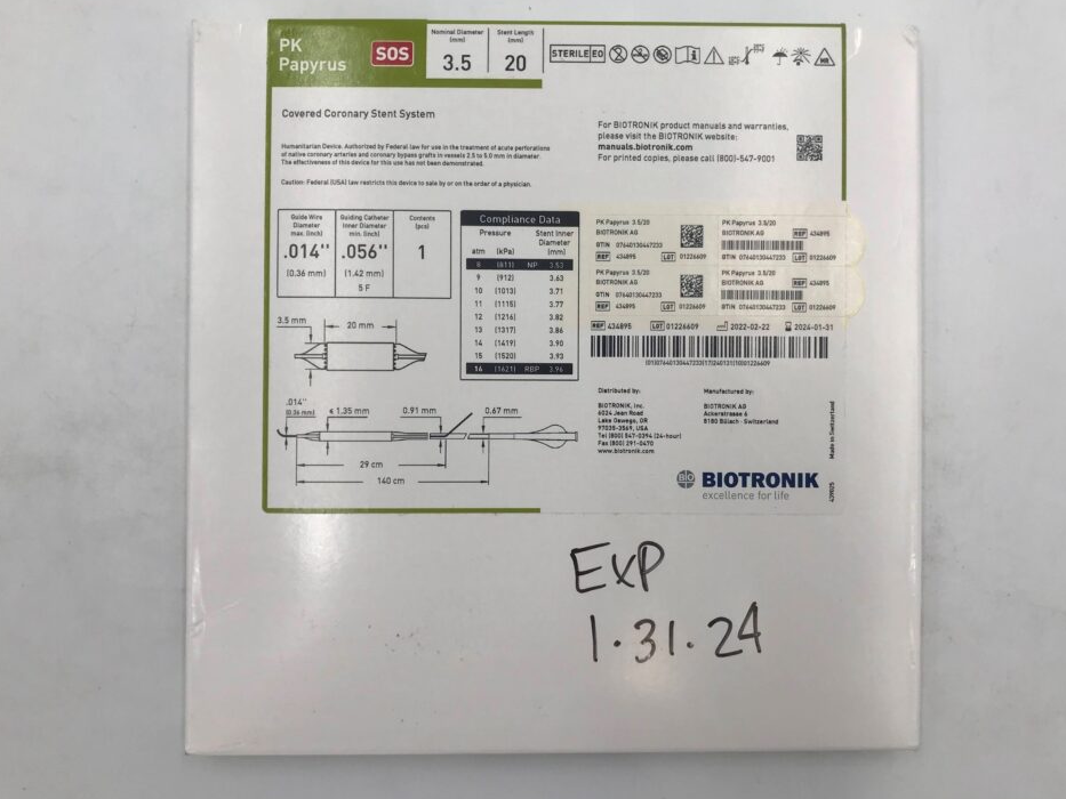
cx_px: 563
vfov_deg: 46.8
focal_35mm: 30
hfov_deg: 59.9
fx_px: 924
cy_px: 379
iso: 20
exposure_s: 1/289
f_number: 1.8
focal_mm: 3.99
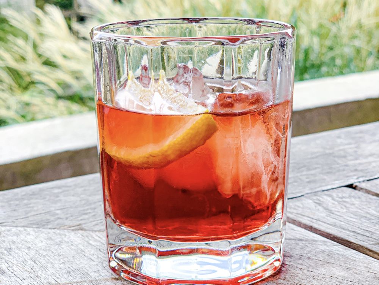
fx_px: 569
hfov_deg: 36.8
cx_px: 190
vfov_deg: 28.0
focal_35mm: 52
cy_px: 142
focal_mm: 6
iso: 40
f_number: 2.4
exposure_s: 1/120
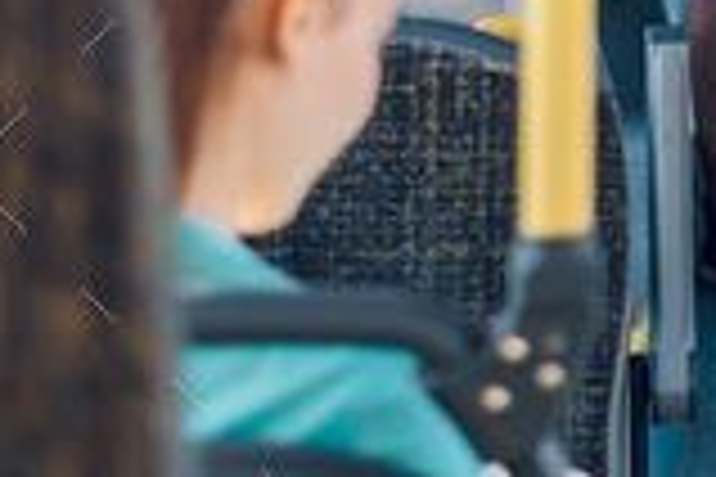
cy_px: -295
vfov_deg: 7.2
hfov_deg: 10.4
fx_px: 3699
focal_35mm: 186
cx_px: 1292
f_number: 2.5
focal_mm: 50
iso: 250
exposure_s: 1/320
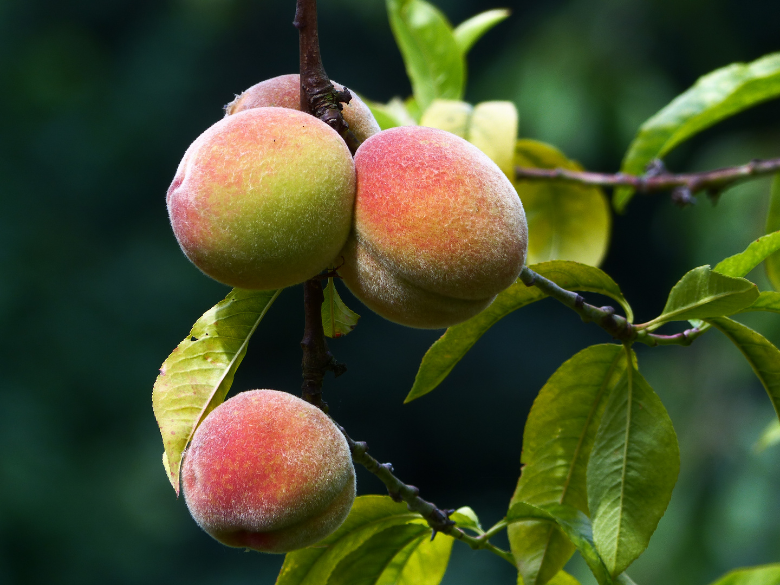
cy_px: 292
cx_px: 390
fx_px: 13520
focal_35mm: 600
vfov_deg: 2.5
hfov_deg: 3.3
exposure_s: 1/200
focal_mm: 108
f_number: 4
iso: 100
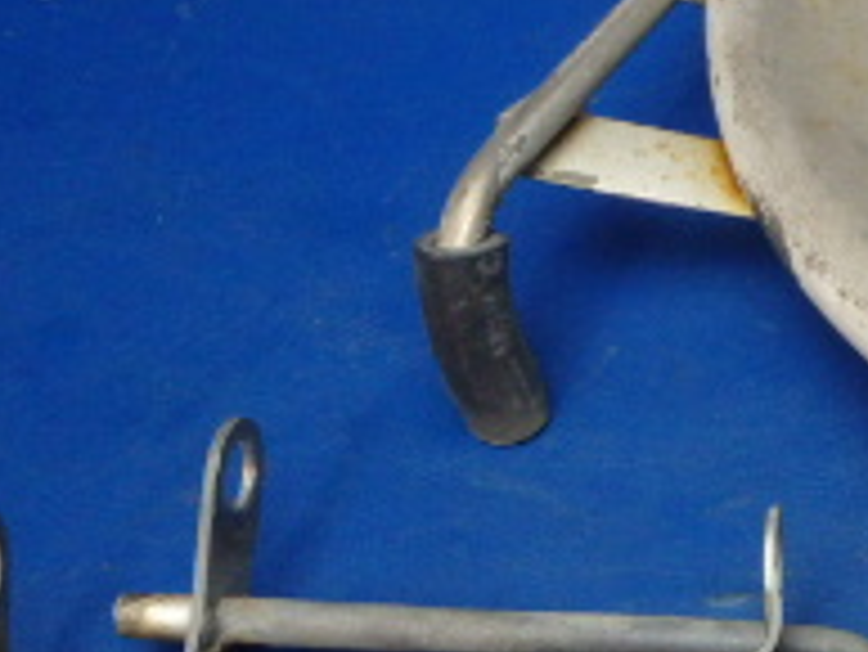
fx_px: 2333
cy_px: 454
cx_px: 1250
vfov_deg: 15.9
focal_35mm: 93
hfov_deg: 18.9
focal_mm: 5
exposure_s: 1/30
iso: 500
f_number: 3.9
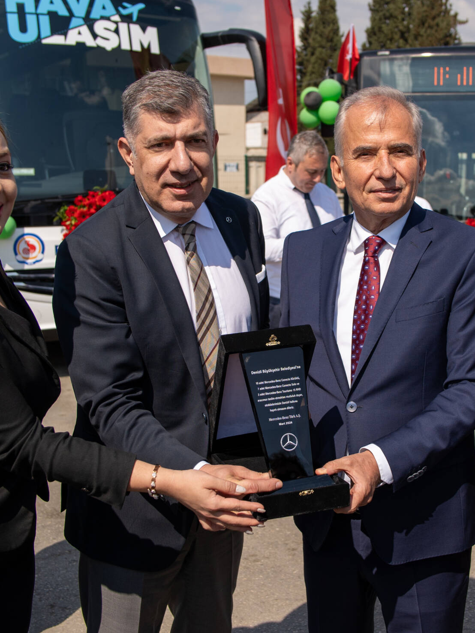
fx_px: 732
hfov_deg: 35.9
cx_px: 278
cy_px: 320
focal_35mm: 40
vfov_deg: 46.8
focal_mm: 24
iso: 200
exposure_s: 1/3200
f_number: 3.5
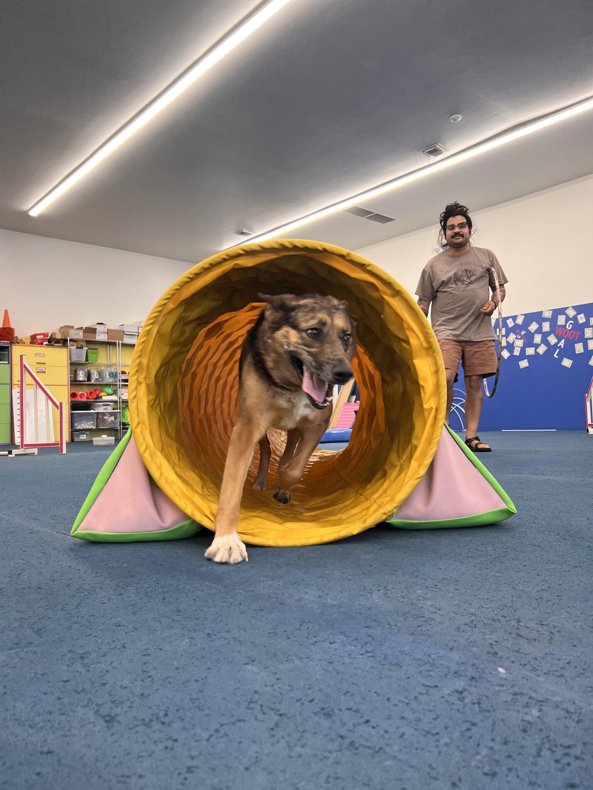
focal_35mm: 26
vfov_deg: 67.3
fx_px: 594
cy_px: 395
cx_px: 296
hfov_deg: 53.1
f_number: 1.5
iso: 100
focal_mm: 5.7
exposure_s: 1/120
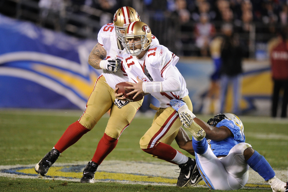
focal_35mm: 500
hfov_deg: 4.1
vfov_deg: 2.7
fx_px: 3997
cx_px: 144
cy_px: 96
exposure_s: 1/1000
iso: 4000
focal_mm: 500
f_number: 4
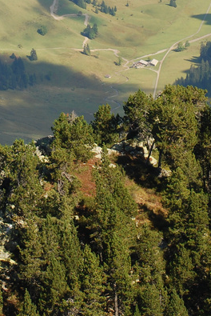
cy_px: -41
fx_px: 1729
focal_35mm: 197
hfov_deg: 7.0
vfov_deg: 10.3
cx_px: 101
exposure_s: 1/200
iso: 200
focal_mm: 48
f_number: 10
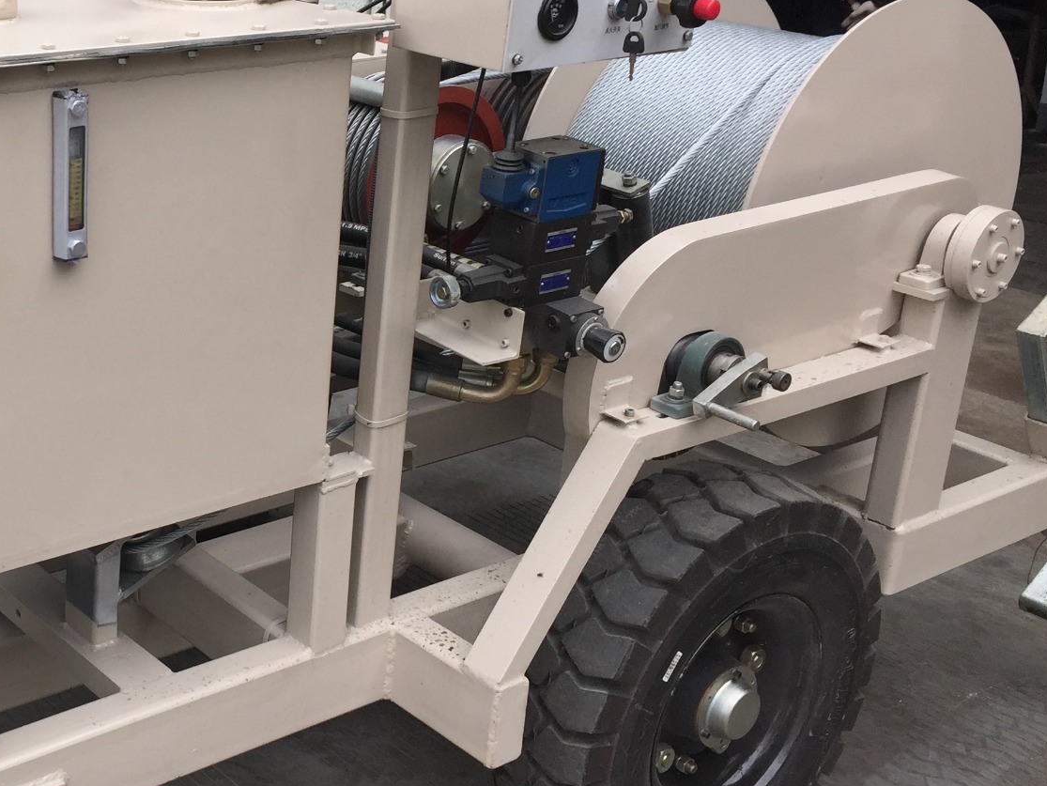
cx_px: 119
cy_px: 327
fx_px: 1573
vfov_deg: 28.0
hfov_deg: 34.9
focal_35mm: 52
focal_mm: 4.15
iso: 32
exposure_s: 1/608
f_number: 2.2
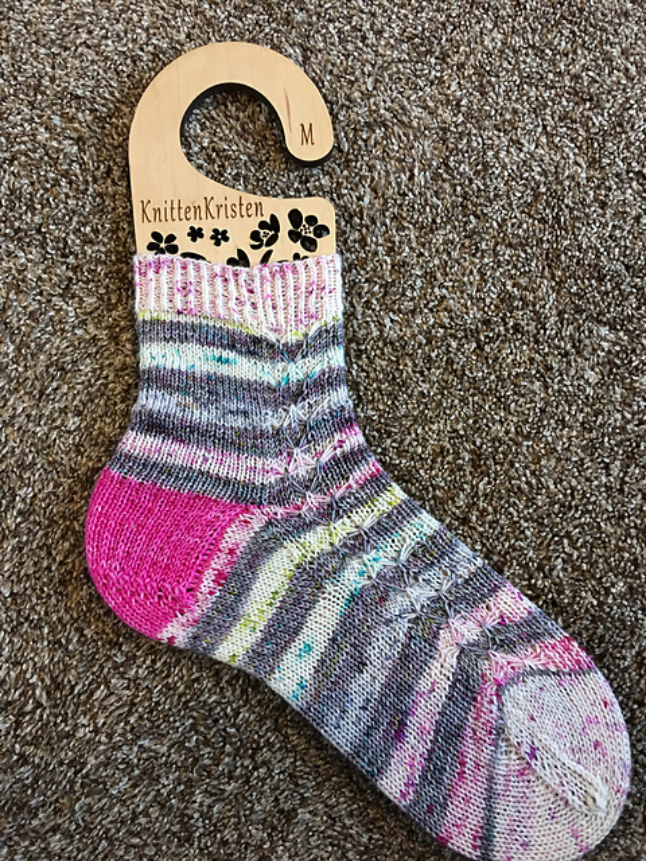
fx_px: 722
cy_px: 430
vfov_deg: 61.7
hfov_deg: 48.2
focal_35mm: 29
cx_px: 323
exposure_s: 1/8
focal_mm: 4.15
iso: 100
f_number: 2.2
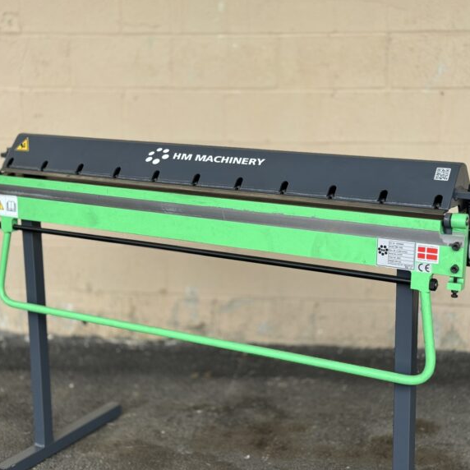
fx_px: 876
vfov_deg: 30.0
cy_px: 234
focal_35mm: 57
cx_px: 254
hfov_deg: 30.0
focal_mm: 6.86
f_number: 1.78
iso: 64
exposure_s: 1/510
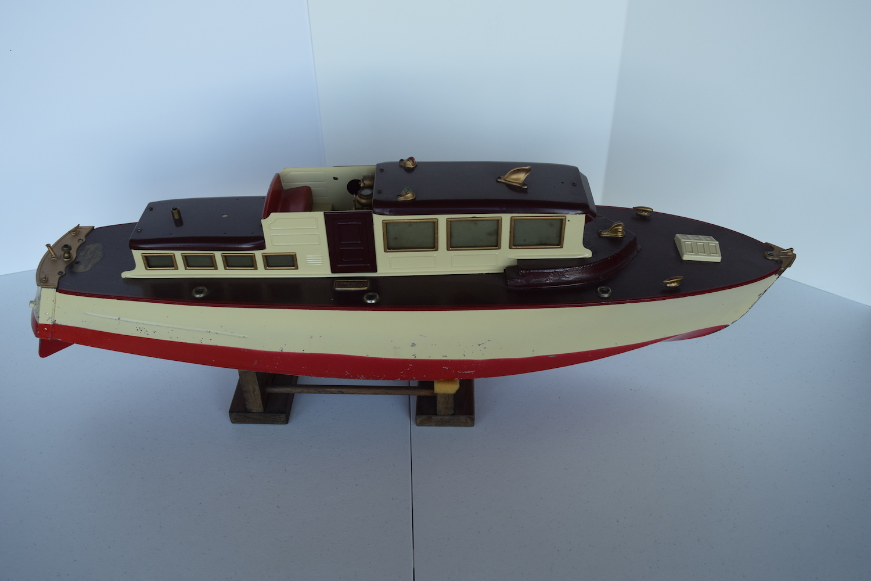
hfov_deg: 57.2
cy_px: 290
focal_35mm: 33
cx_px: 436
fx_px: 798
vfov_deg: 40.0
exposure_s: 1/125
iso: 400
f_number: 5.6
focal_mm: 22
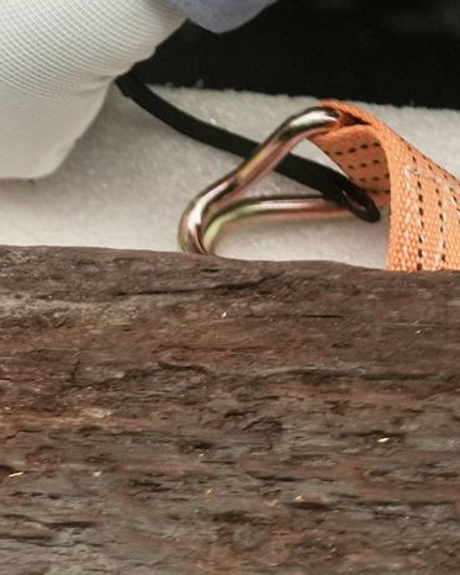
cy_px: 300
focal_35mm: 445
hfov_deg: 3.4
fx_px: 7570
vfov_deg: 4.3
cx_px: -511
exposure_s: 1/320
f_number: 2.8
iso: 1600
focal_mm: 108
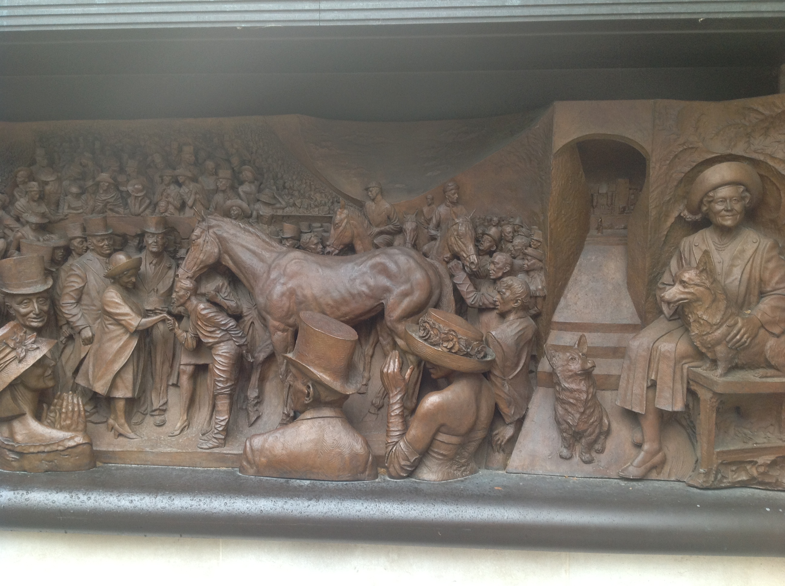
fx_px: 793
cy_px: 293
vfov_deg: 40.6
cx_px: 392
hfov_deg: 52.7
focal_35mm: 35
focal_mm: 4.28
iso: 64
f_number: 2.4
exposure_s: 1/40
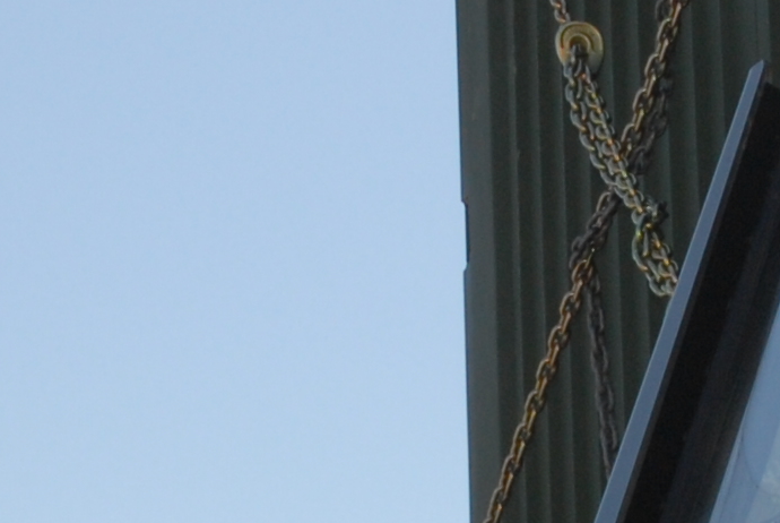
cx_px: 487
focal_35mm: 219
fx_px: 4751
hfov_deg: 9.4
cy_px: 408
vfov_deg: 6.3
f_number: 13
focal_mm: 26
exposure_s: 1/250
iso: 250
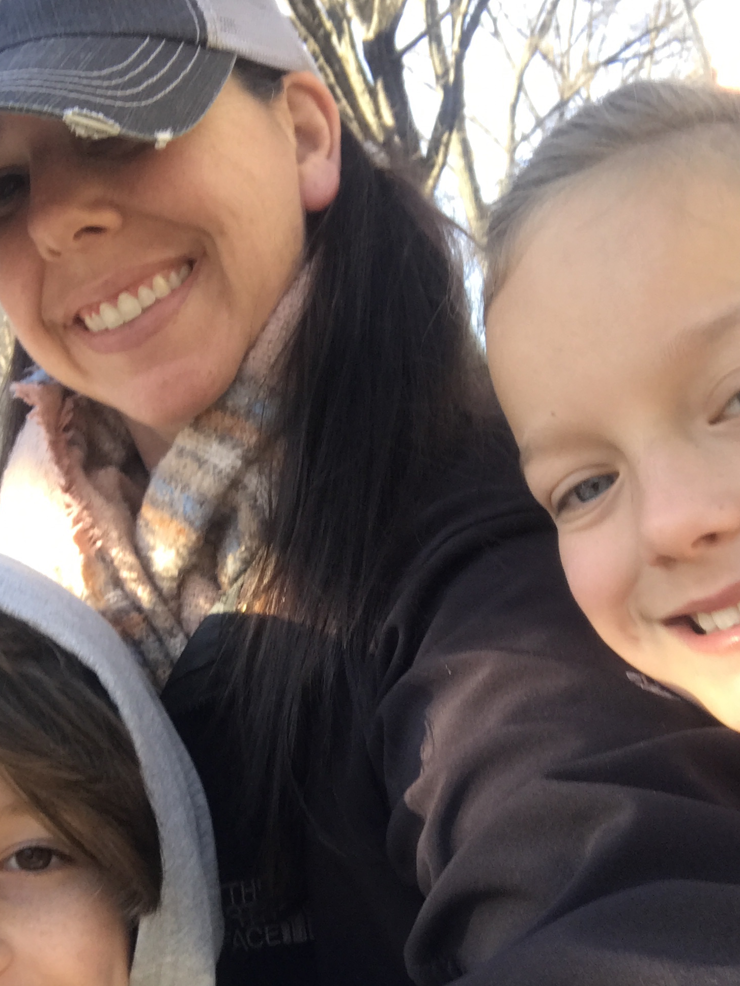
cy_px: 630
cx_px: 328
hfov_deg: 28.5
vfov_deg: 37.2
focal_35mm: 51
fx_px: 1454
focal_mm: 2.87
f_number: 2.2
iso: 32
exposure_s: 1/120
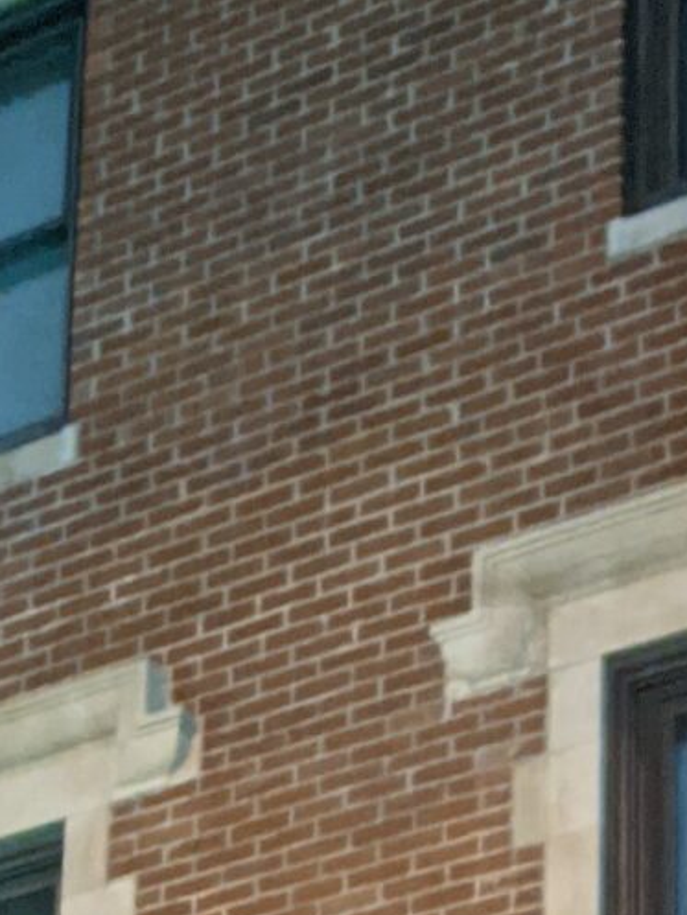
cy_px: 1734
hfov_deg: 10.6
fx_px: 3677
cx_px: 103
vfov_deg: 12.7
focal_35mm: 139
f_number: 1.8
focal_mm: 4.44
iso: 2455
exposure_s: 1/3.43
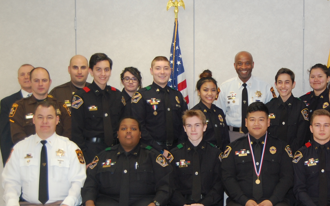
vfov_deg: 20.2
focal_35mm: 64
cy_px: 145
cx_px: 245
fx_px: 576
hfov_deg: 31.5
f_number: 4
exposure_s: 1/60
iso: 400
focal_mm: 24
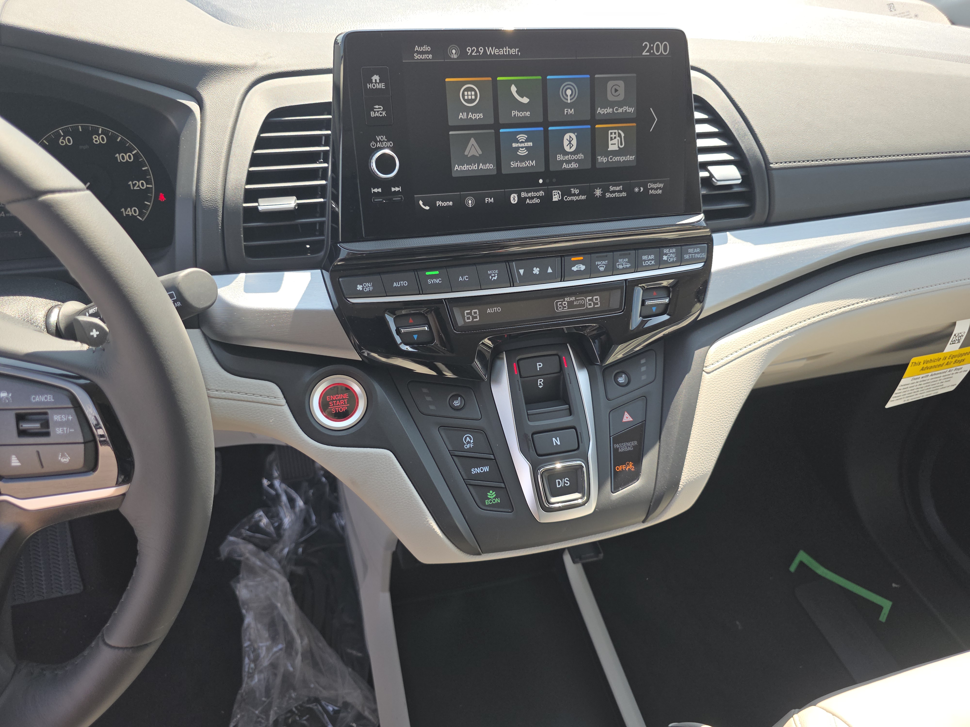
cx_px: 485
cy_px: 364
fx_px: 644
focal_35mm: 23
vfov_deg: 58.9
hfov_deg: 73.9
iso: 32
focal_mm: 6.3
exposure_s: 1/359
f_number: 1.7
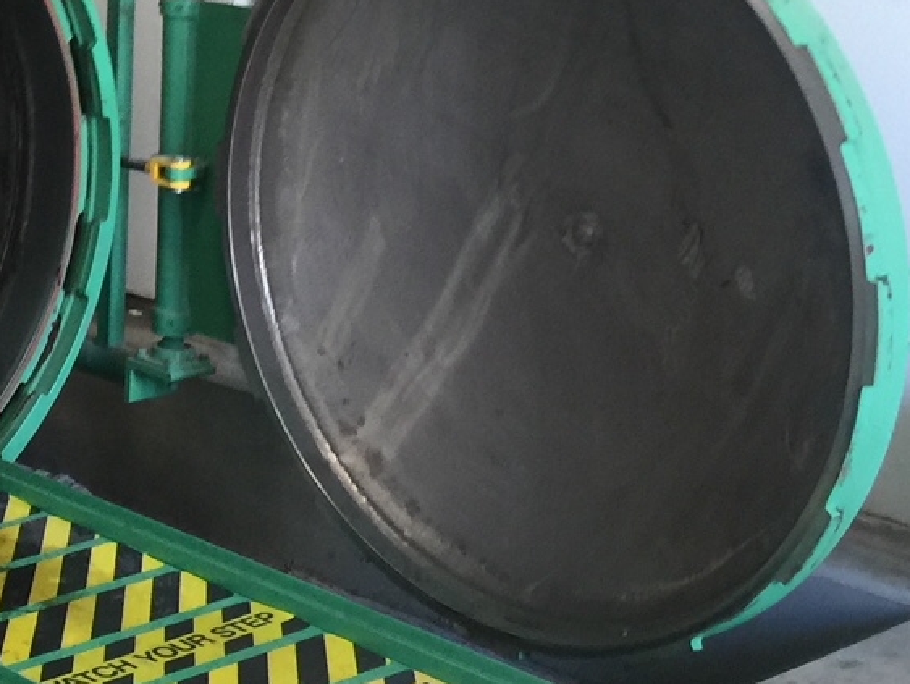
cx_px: -137
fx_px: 2210
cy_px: -103
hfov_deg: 21.8
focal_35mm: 84
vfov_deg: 16.9
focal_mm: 4.15
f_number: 2.2
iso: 50
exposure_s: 1/30
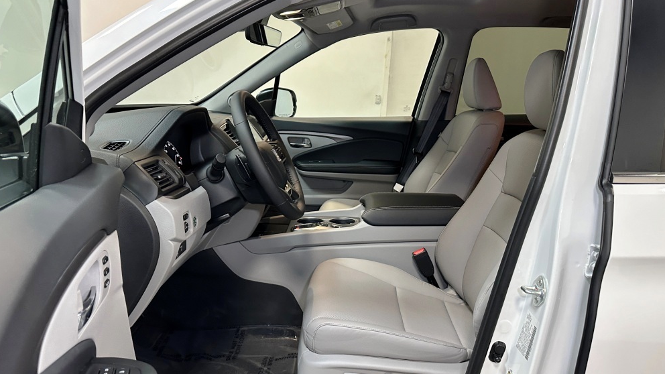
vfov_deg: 42.8
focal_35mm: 27
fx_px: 476
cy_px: 209
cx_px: 335
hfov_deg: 69.9
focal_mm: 6.86
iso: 400
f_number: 1.78
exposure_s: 1/60
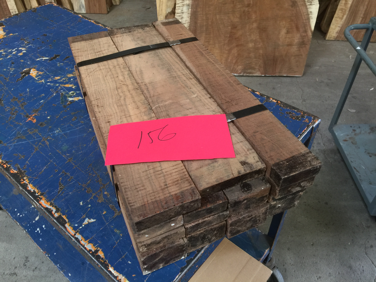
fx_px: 315
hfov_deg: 61.7
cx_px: 188
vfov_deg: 48.2
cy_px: 141
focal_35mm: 29
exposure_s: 1/15
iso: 50
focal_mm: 4.15
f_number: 2.2
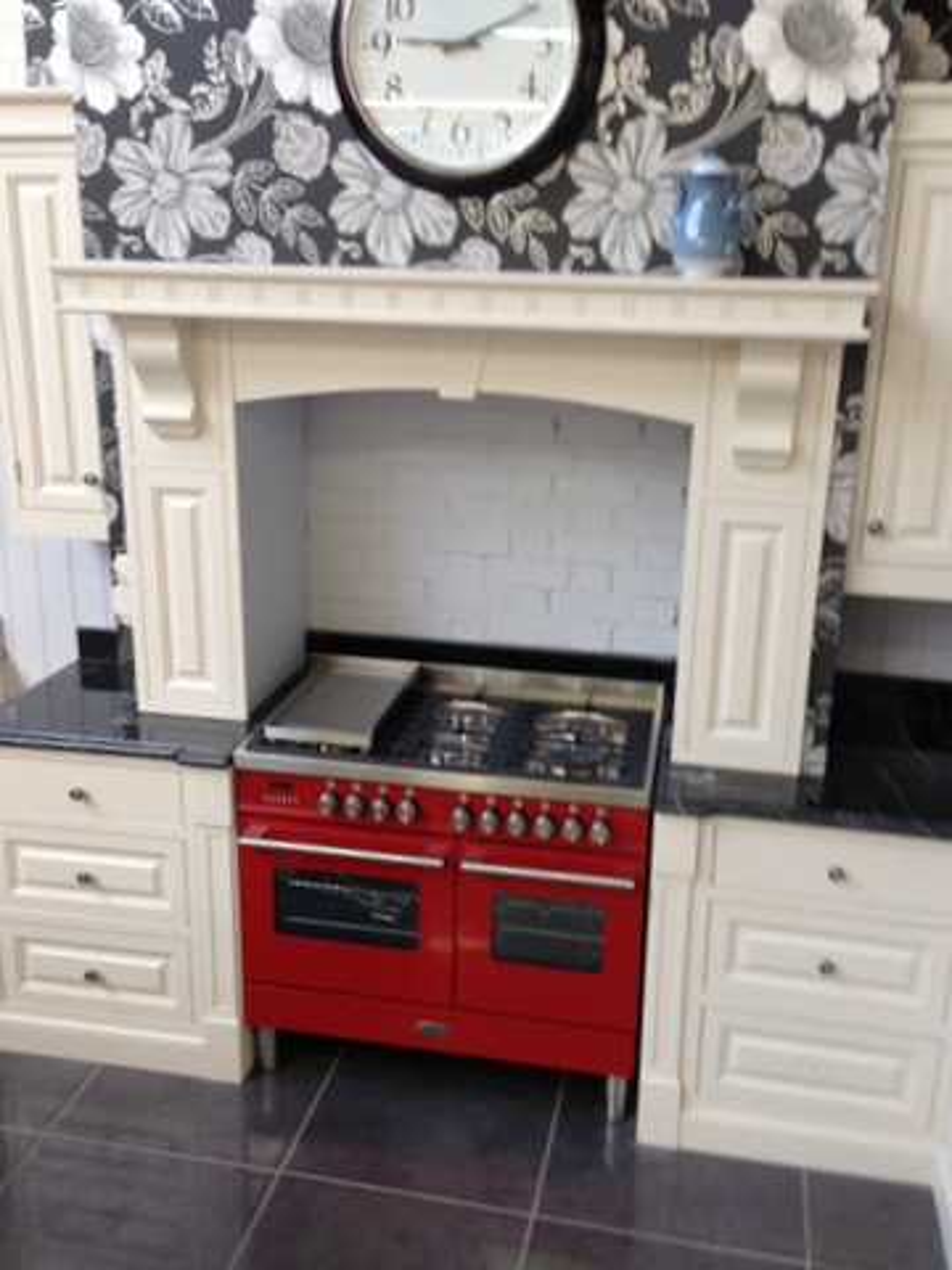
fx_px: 1210
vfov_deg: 55.4
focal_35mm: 33
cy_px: 635
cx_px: 476
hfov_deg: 42.9
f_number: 2.4
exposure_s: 1/30
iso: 50
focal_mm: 4.12
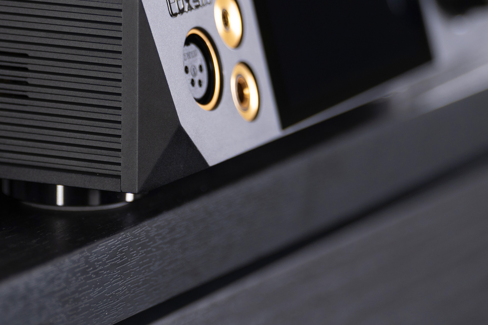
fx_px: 4134
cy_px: -14
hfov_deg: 6.7
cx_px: 12
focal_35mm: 305
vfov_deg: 4.5
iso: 200
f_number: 2.8
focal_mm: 132
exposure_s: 1/125
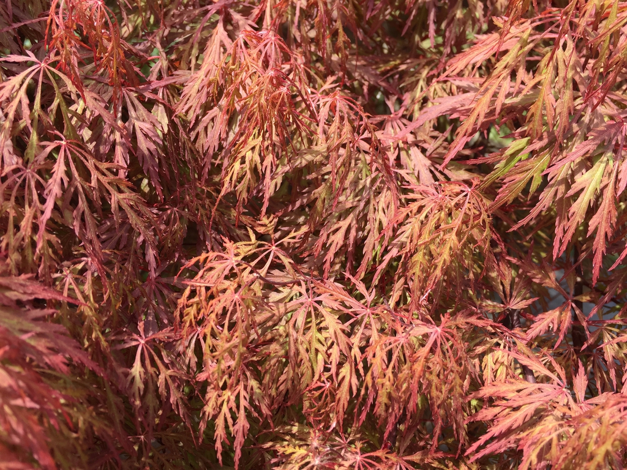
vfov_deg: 48.2
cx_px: 314
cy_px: 235
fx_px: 525
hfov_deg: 61.7
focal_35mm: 29
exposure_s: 1/289
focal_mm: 4.15
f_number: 2.2
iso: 32
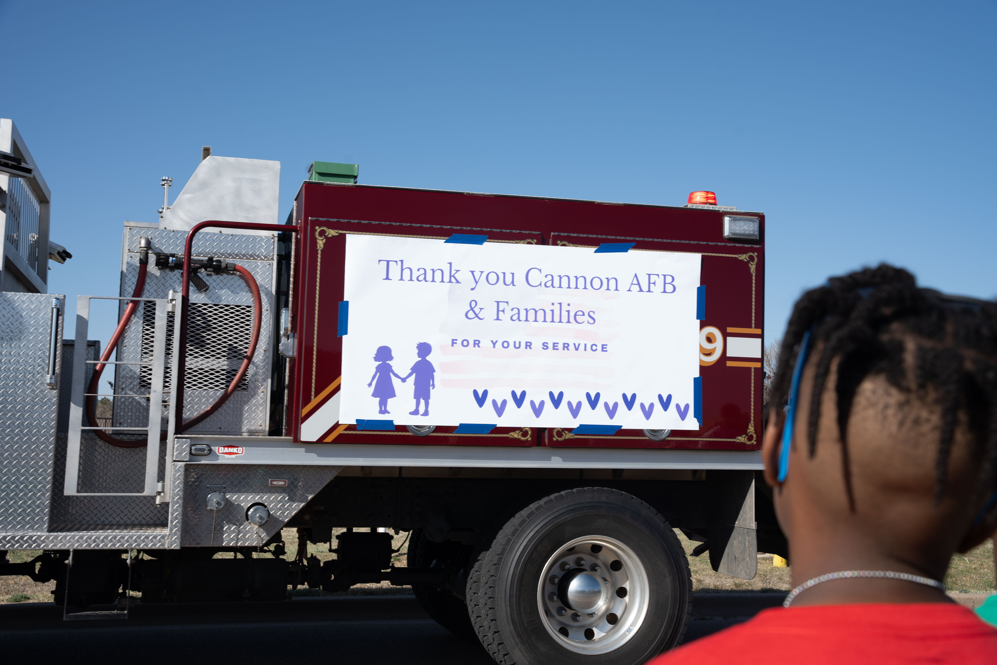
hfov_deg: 44.2
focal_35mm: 44
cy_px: 332
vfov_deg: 30.3
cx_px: 498
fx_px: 1227
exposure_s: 1/200
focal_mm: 44.3
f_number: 9
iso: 80
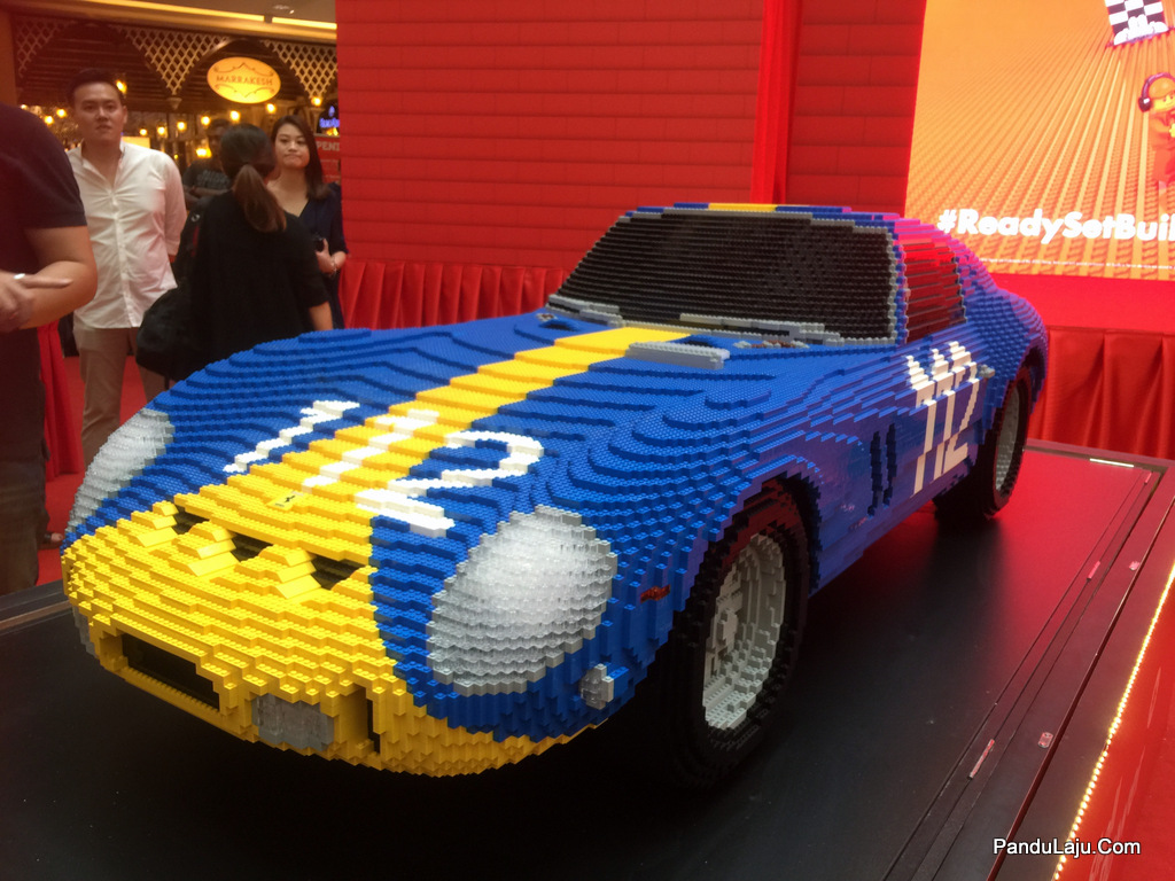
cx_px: 588
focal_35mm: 29
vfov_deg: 48.2
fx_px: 984
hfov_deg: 61.7
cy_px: 440
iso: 40
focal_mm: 4.15
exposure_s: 1/17
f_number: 2.2
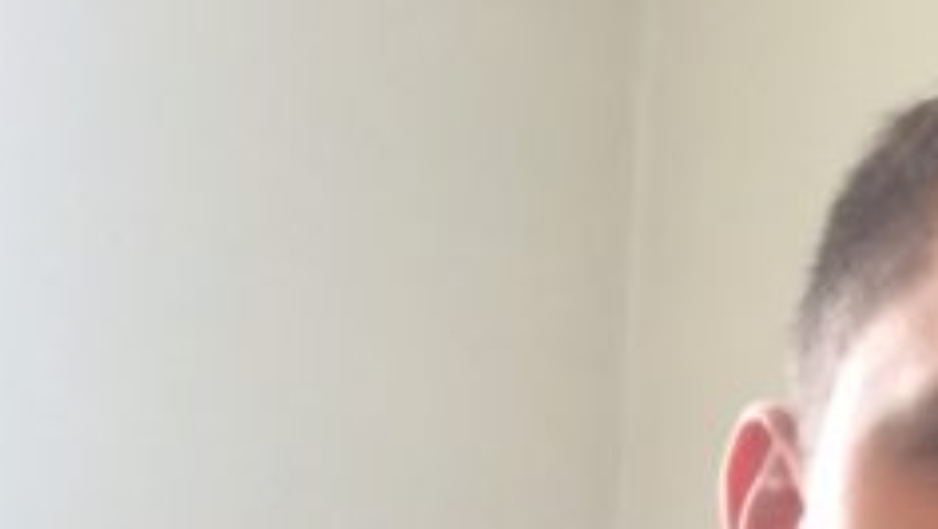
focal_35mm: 137
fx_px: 3409
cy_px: 1018
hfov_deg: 13.3
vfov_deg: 8.5
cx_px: 1912
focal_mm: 4.15
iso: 125
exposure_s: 1/33
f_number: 2.2
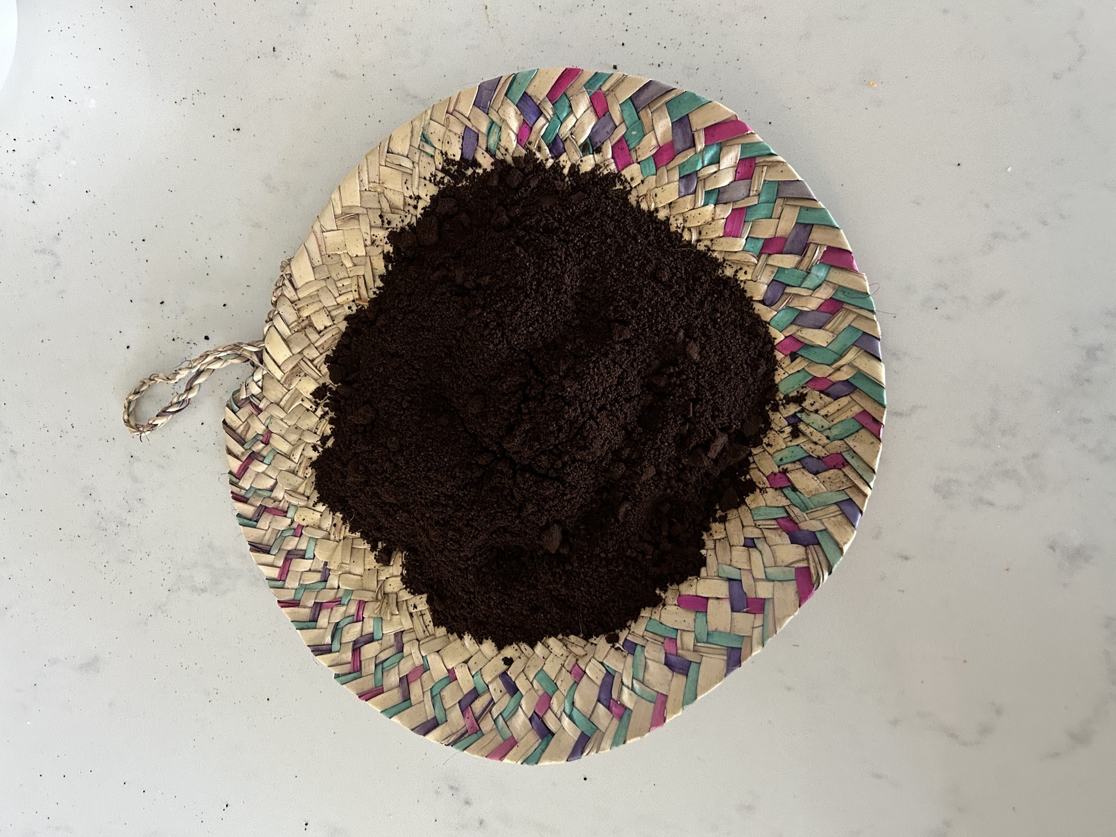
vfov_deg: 53.1
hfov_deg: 67.3
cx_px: 558
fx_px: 838
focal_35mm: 26
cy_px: 418
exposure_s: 1/60
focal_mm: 5.7
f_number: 1.5
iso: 320
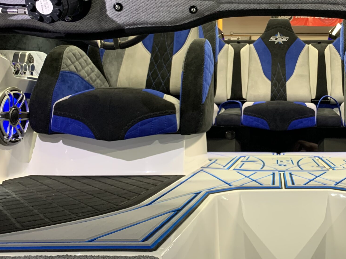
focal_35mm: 45
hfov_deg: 40.3
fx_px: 450
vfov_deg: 32.1
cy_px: 100
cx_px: 279
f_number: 1.8
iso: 320
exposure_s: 1/60
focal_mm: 4.25
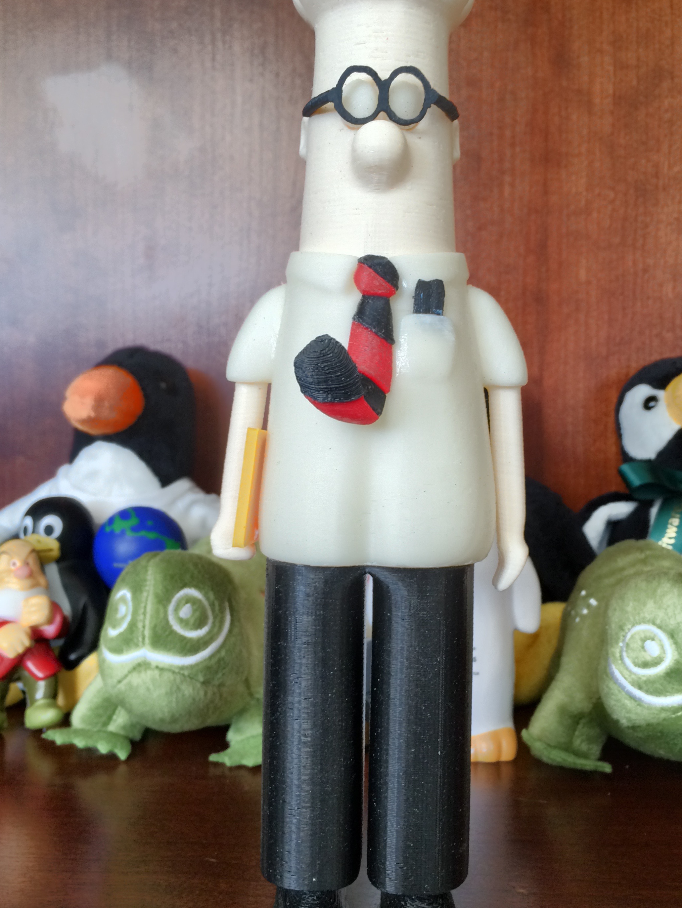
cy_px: 476
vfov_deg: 53.9
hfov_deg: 41.8
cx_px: 374
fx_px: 893
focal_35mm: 34
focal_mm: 4.15
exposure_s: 1/16
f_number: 2.2
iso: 80
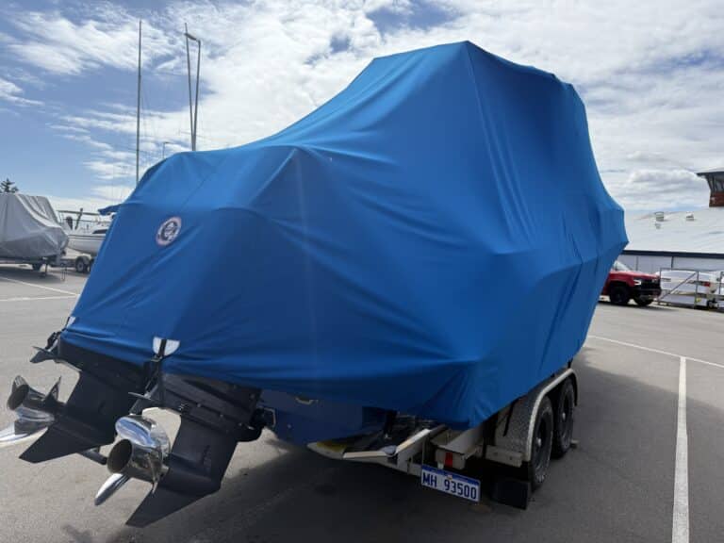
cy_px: 272
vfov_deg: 56.8
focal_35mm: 24
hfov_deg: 71.6
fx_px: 502
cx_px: 362
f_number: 1.78
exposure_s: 1/8130
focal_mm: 6.76
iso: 125
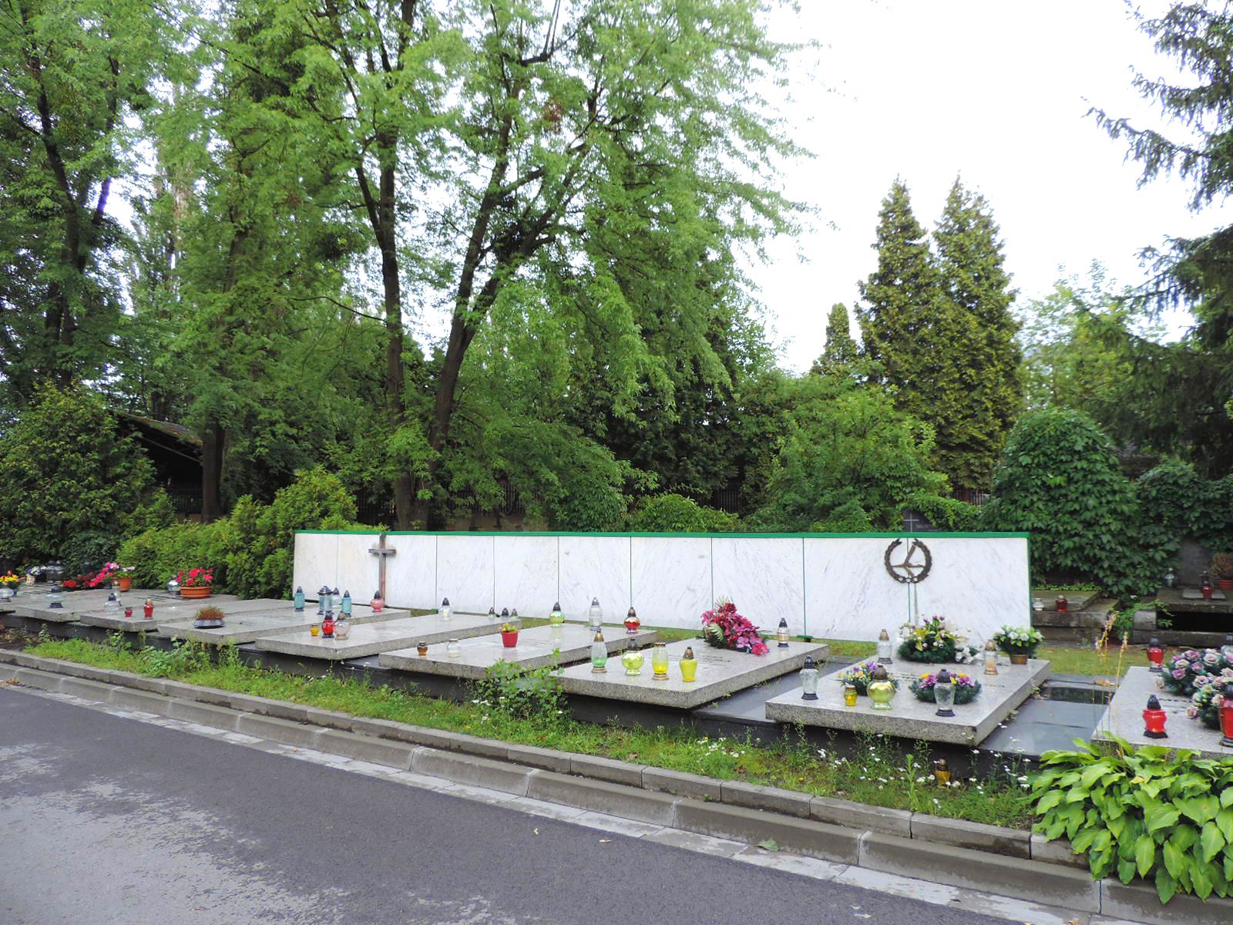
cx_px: 616
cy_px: 462
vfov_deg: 56.8
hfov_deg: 71.6
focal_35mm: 24
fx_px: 855
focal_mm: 4.3
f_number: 3
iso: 80
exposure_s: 1/125
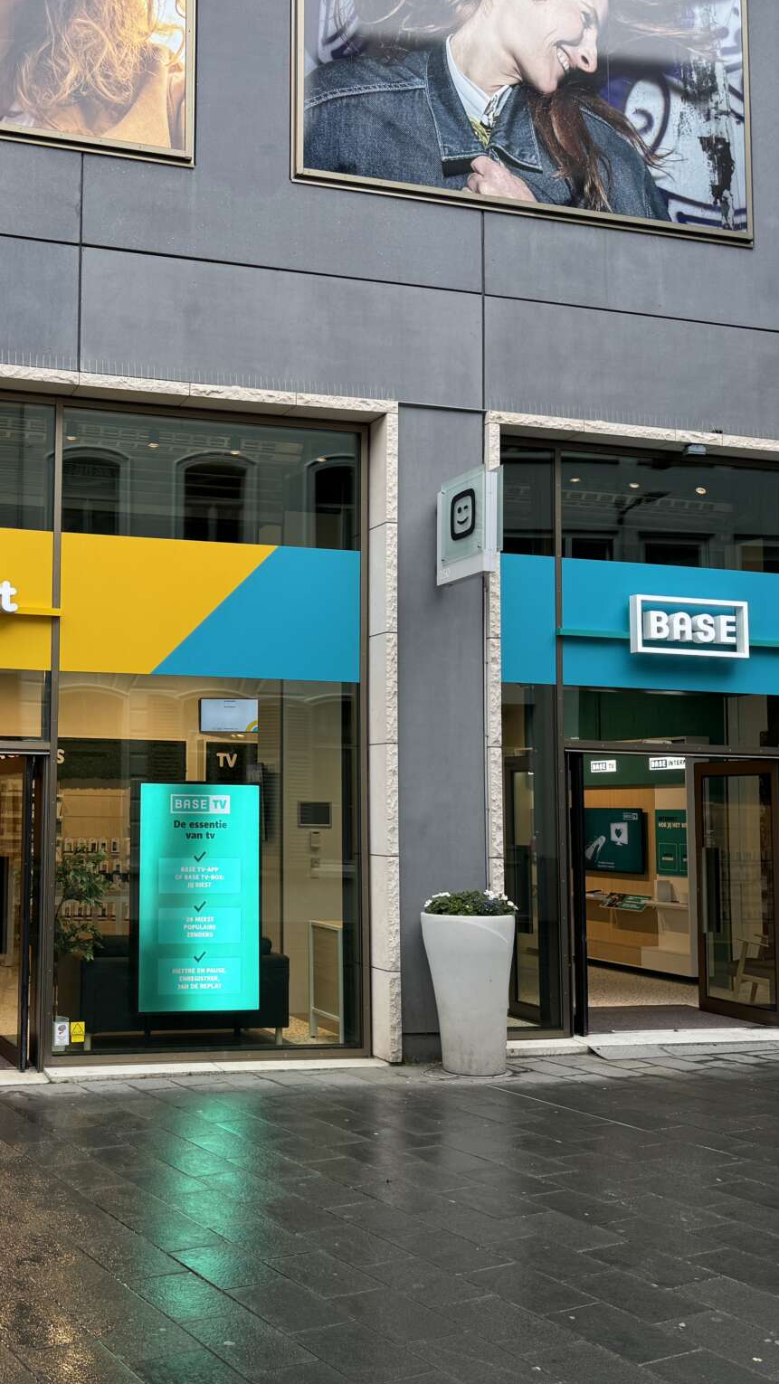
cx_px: 87
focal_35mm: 35
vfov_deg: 56.6
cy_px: 693
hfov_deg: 32.2
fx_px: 1285
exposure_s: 1/120
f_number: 1.78
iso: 64
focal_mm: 6.76
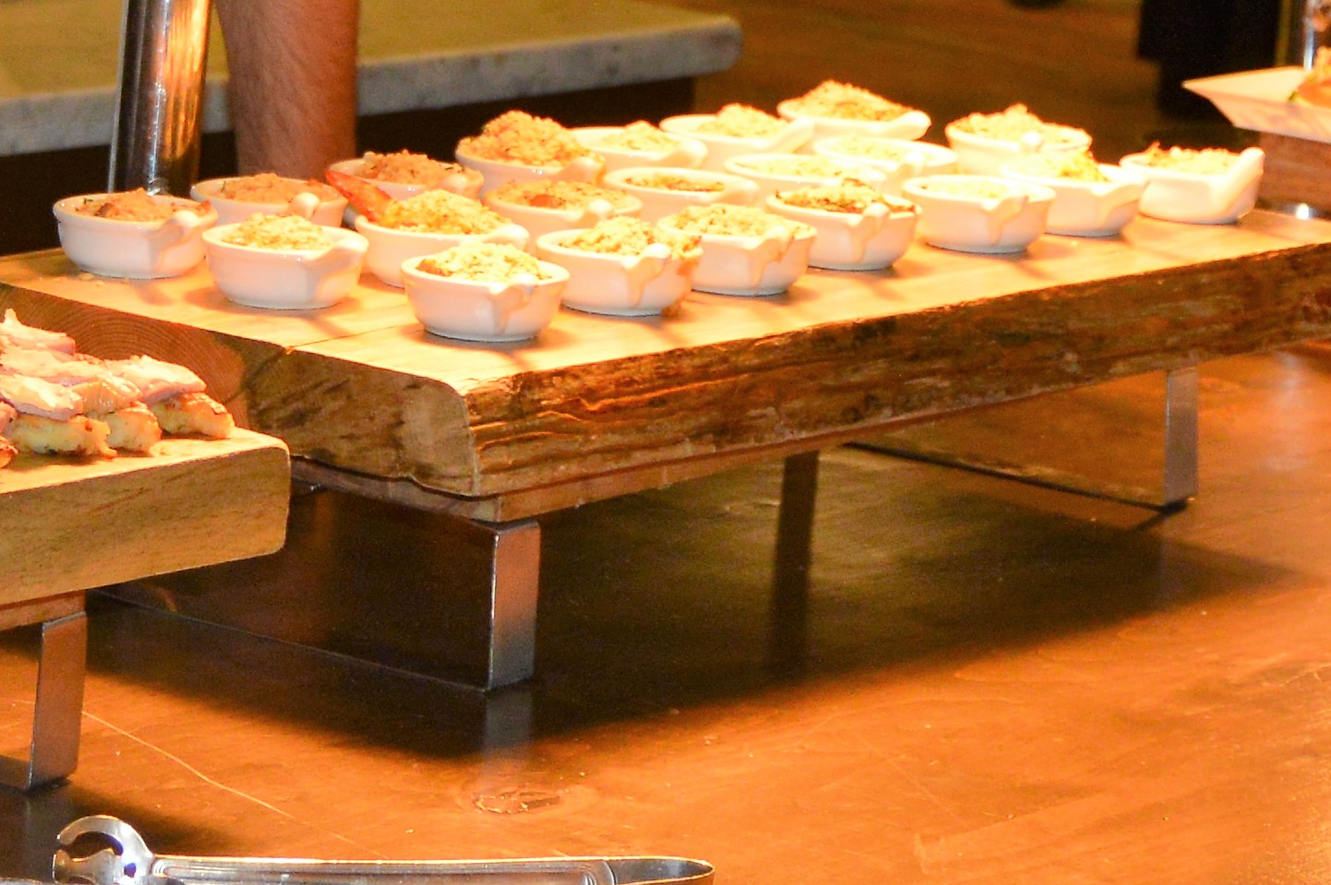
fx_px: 5319
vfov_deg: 9.2
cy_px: -521
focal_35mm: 144
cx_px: 253
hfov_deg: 14.2
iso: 450
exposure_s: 1/60
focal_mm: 24
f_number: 3.8
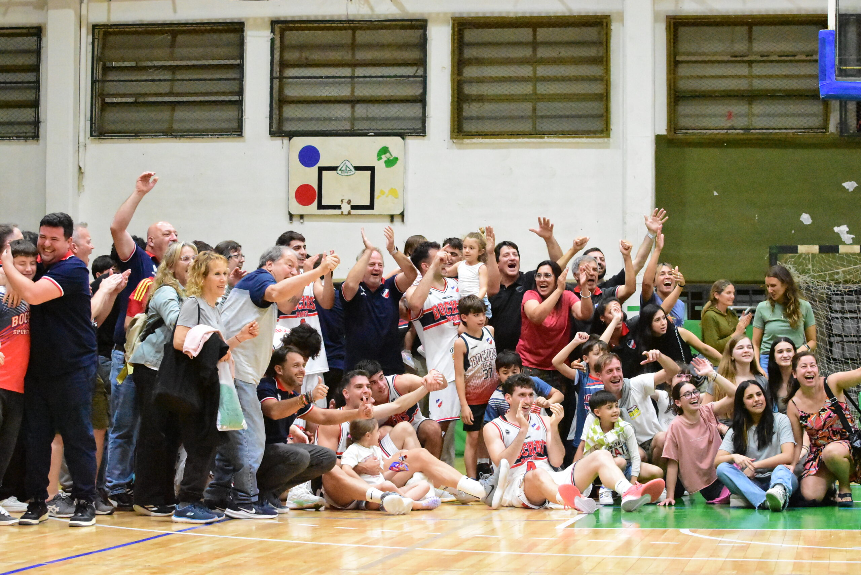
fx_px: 2513
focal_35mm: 105
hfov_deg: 19.4
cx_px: 430
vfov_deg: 13.1
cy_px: 288
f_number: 5.6
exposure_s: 1/800
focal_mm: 70
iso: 20000
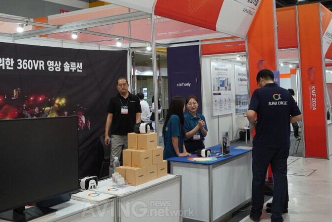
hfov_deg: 45.1
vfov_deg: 30.9
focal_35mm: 43
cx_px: 130
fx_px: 397
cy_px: 67
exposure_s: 1/160
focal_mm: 20
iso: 1000
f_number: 4
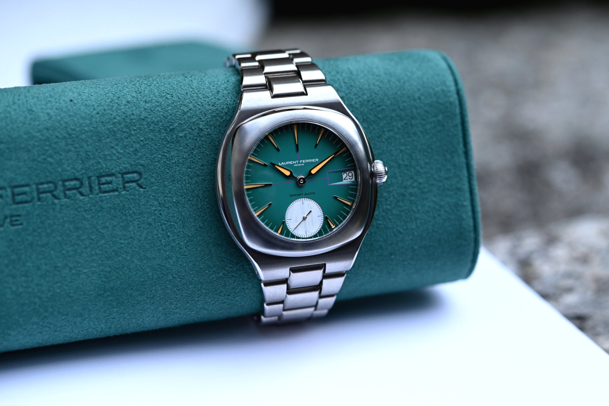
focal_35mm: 60
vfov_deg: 22.6
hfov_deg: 33.4
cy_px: 203
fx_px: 1015
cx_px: 304
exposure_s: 1/2000
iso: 400
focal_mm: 60
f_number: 5
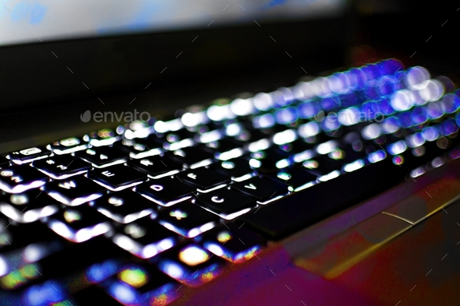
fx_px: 671
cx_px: 230
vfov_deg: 25.7
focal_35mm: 52
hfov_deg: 37.9
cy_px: 153
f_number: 1.8
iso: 1000
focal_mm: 35
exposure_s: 1/20
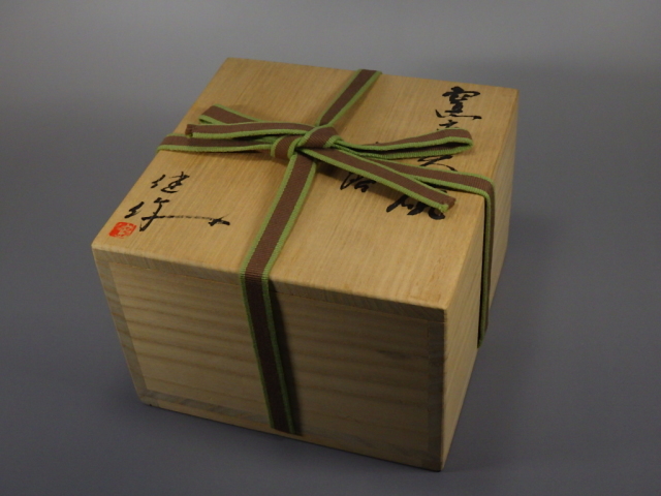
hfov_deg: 37.5
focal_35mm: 51
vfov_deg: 28.6
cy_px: 248
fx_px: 974
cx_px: 330
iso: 125
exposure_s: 1/60
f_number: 4.4
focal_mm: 9.1
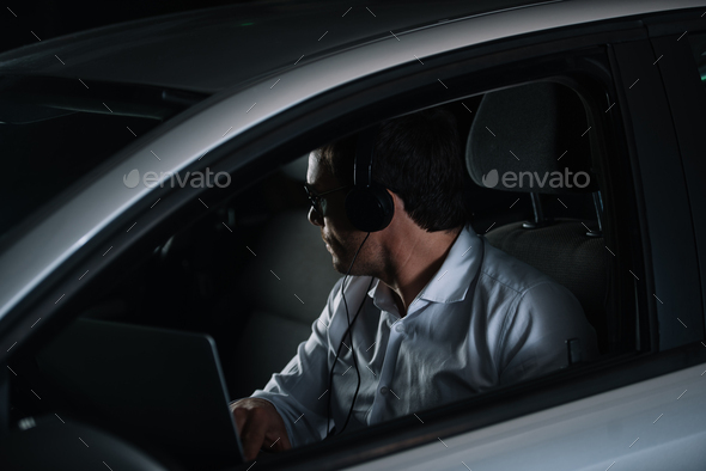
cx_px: 353
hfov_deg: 22.6
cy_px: 236
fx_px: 1766
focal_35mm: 90
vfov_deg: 15.2
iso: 160
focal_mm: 90
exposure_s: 1/200
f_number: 2.8
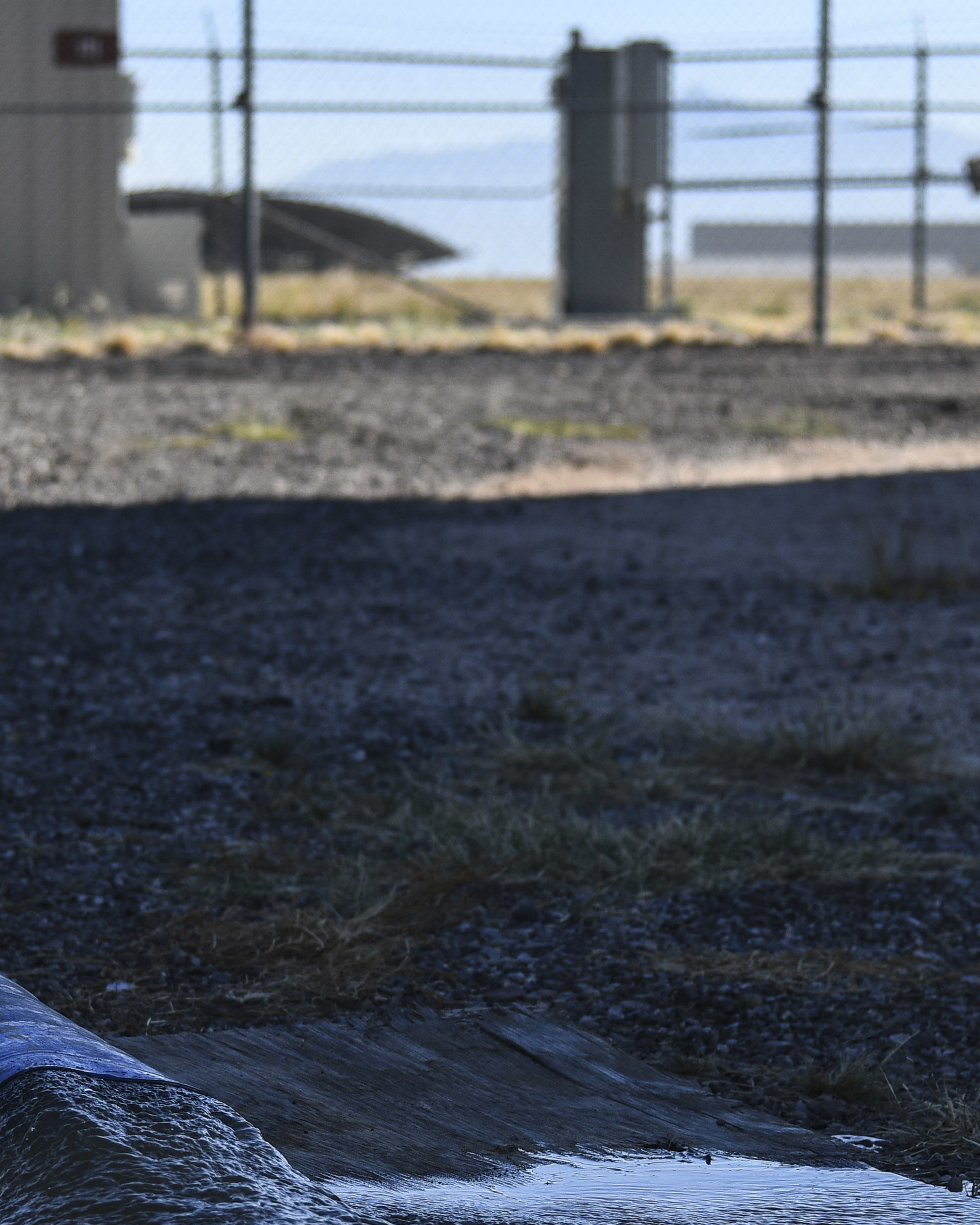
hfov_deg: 11.5
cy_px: 854
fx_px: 4858
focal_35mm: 134
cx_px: 381
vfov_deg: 14.3
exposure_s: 1/1600
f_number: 4
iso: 160
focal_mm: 52
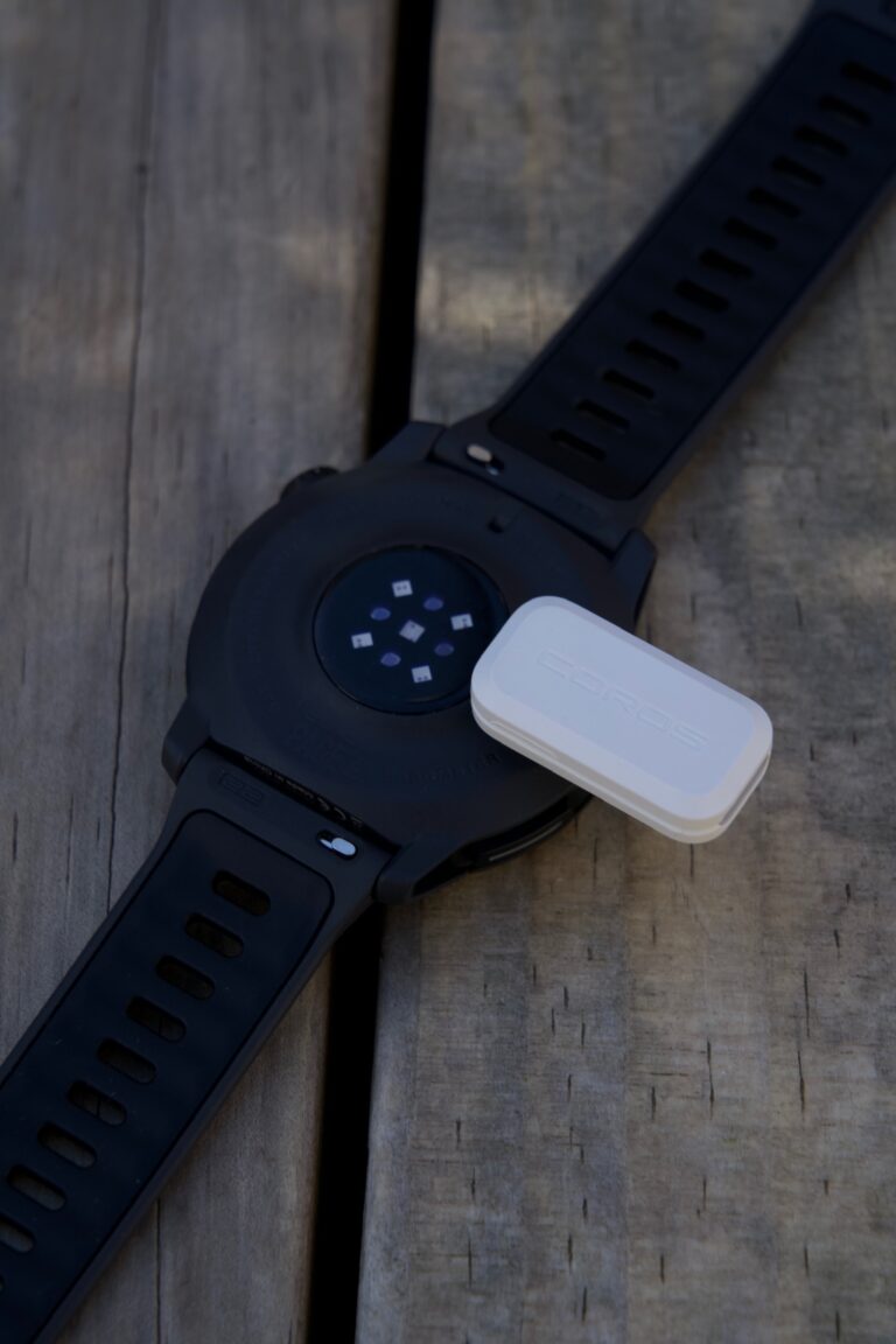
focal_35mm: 105
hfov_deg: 13.0
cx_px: 448
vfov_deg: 19.5
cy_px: 672
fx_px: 3920
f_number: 11
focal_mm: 105
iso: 800
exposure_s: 1/60
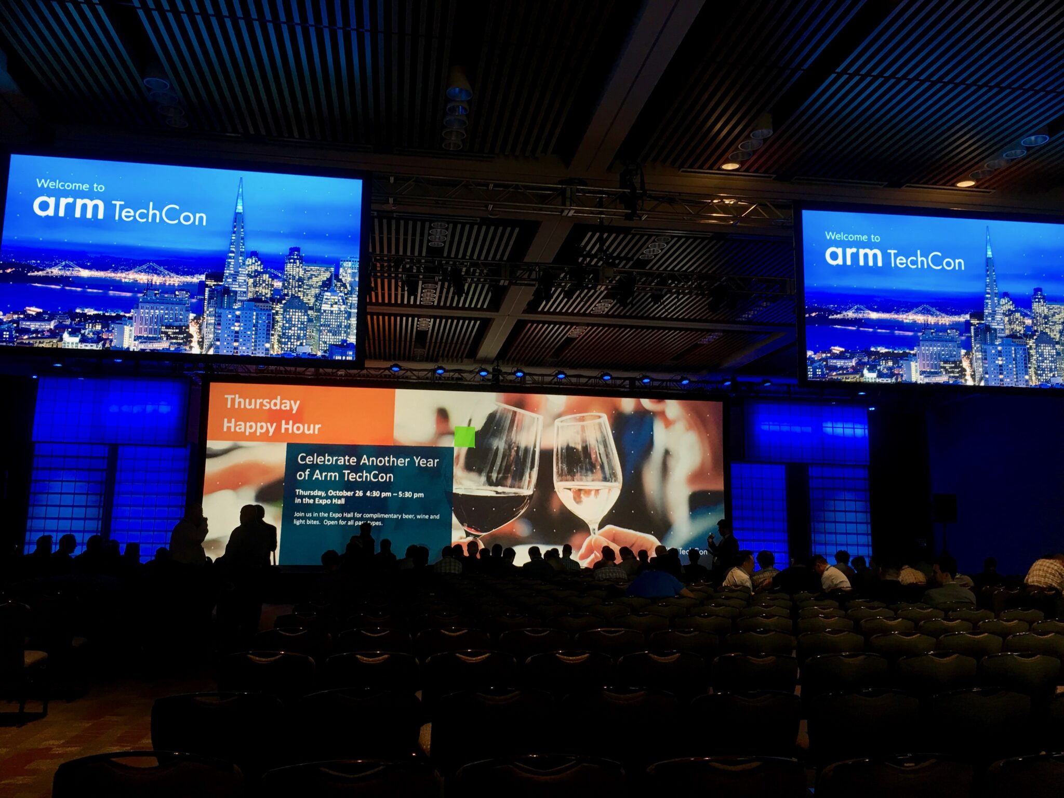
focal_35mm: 29
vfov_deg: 48.2
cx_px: 532
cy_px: 399
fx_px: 891
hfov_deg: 61.7
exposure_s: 1/15
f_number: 2.2
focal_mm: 4.15
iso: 25
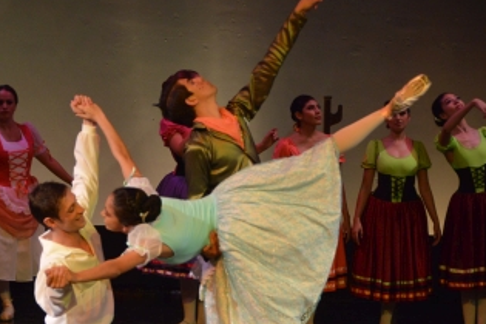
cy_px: 201
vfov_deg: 8.3
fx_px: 2241
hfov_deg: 12.4
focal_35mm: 166
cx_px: 211
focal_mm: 95
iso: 3200
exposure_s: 1/320
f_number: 5.3
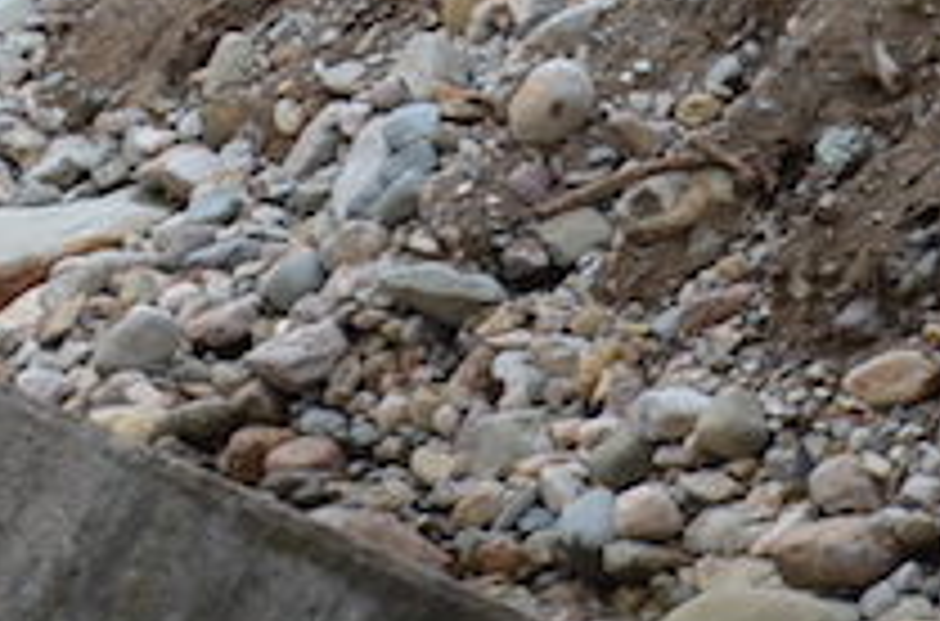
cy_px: -598
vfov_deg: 3.4
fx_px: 10529
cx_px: -1160
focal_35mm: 404
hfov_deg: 5.0
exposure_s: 1/180
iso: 200
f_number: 6.7
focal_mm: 55
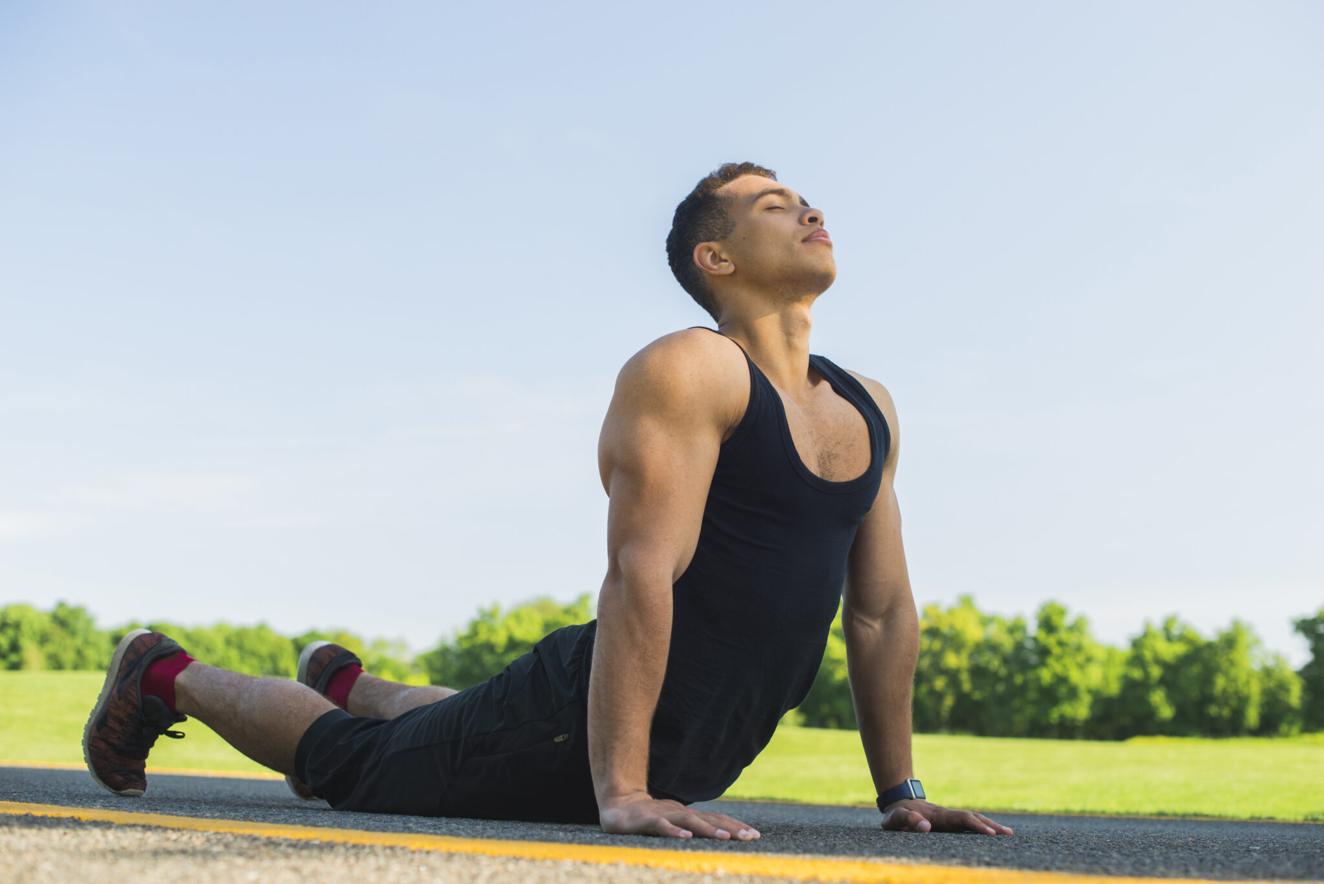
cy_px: 442
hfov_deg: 39.6
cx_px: 662
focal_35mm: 50
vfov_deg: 27.0
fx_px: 1839
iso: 320
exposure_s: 1/200
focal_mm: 50
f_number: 4
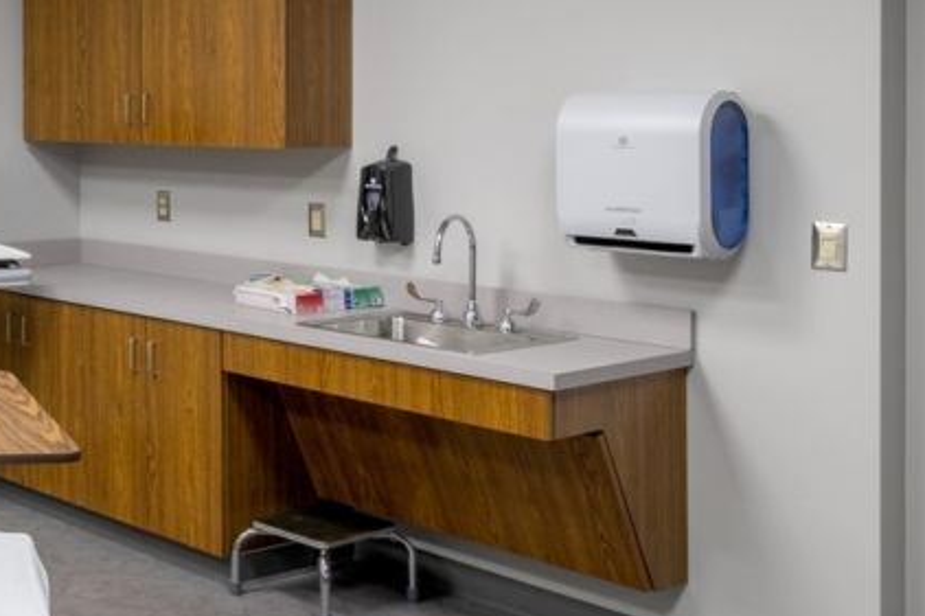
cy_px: 88
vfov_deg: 25.8
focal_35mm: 51
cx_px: -276
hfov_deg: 30.6
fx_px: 1310
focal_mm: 14
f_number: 16
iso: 100
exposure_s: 1/2.5
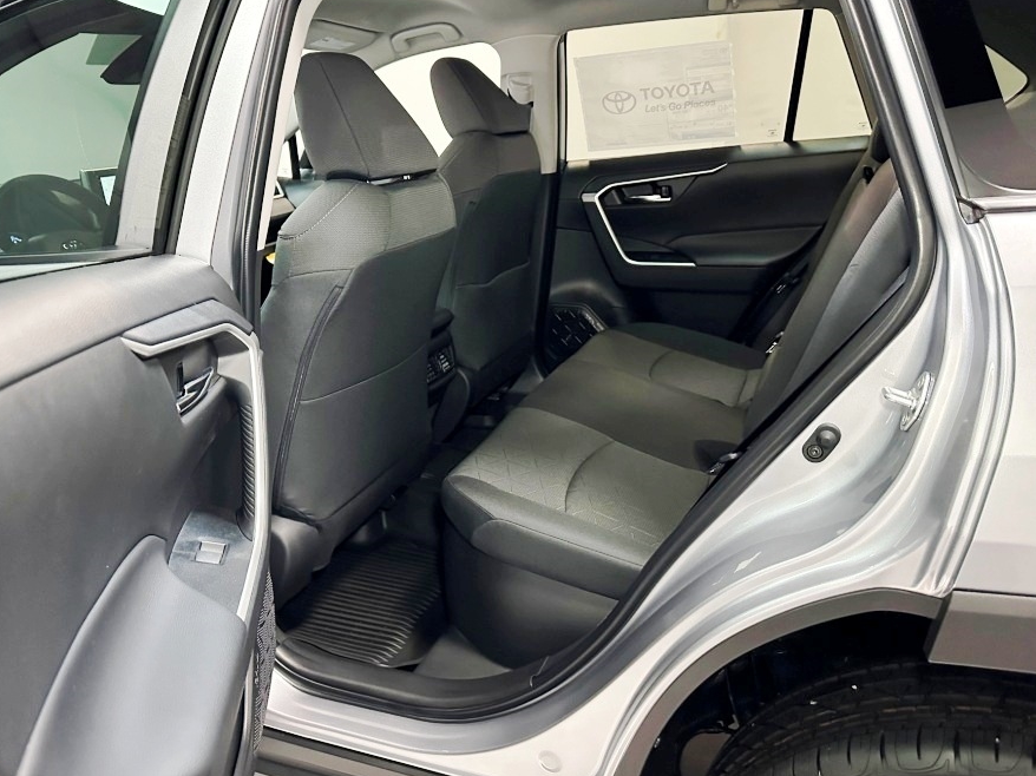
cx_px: 483
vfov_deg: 49.6
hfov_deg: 63.4
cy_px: 346
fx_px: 838
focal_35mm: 28
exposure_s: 1/40
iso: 800
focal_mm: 6.86
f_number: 1.78
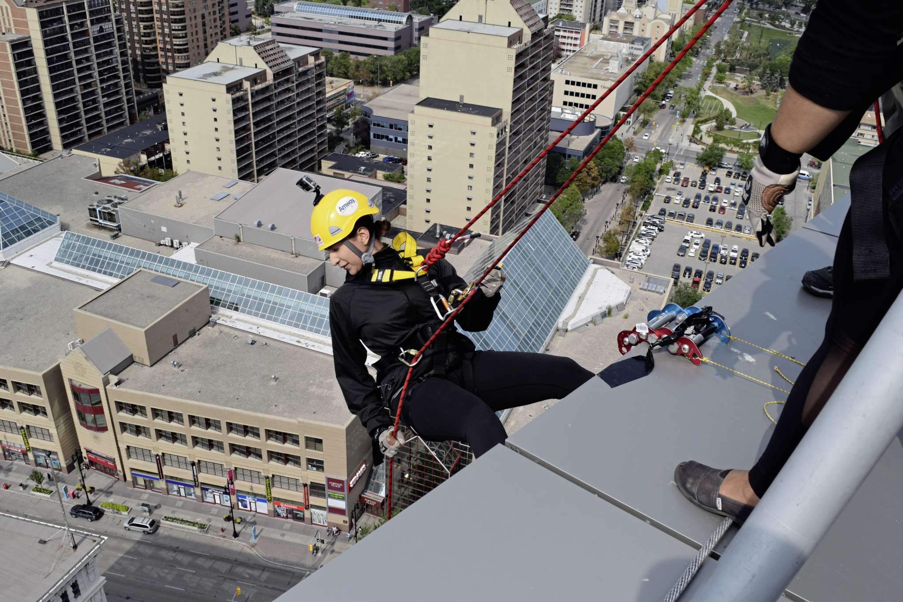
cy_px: 301
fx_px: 828
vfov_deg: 40.0
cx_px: 452
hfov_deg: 57.2
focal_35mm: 33
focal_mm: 22
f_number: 10
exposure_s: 1/400
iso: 200
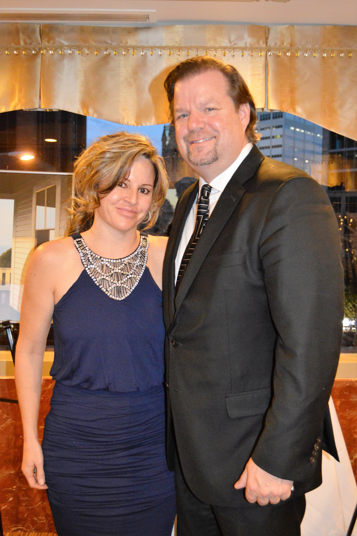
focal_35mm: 34
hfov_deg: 38.3
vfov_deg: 55.1
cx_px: 178
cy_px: 268
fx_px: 514
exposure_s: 1/60
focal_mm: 23
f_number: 3.8
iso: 3200
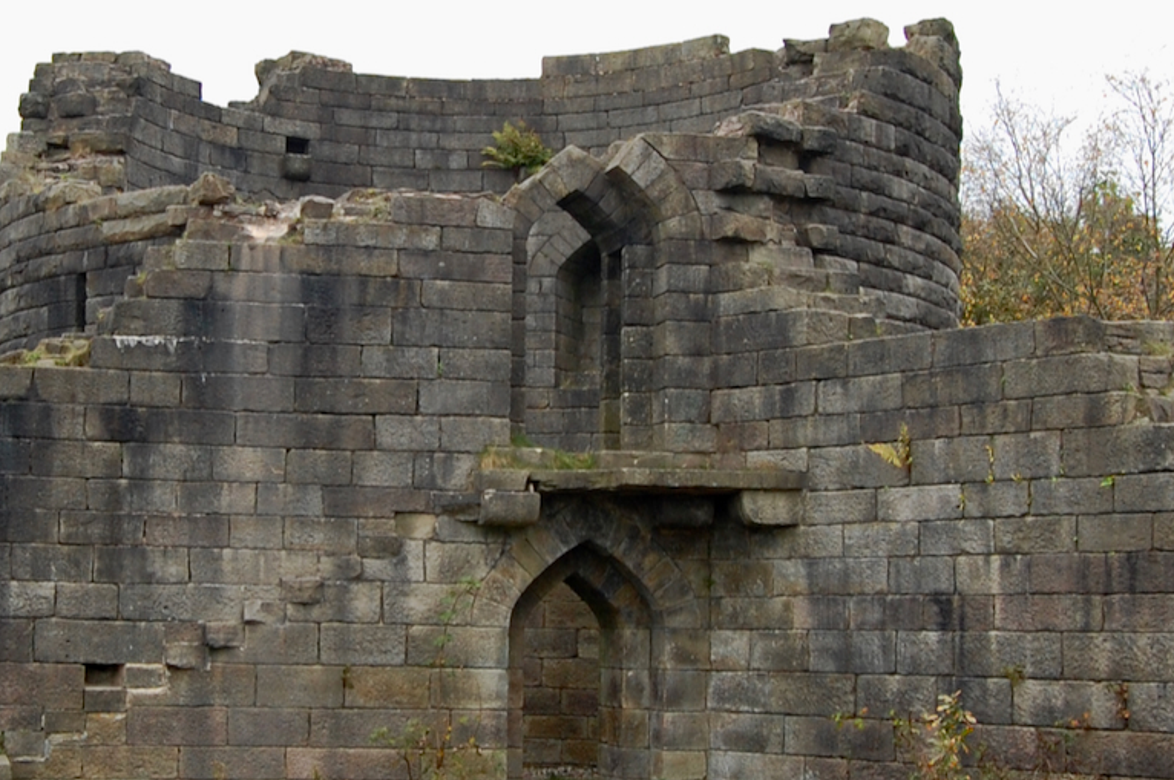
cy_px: 379
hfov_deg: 41.6
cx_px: 425
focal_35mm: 47
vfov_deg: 28.6
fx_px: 1531
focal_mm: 20
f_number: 9
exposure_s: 1/40
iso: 400
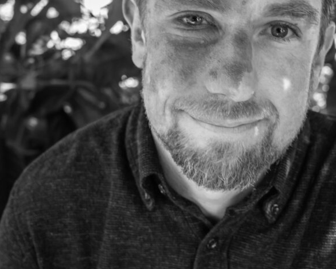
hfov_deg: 29.5
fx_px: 637
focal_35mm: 64
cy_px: 131
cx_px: 188
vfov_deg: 23.9
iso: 800
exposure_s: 1/100
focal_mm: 39
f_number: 6.3
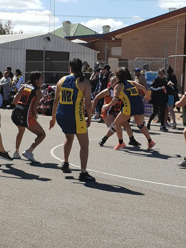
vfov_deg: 67.3
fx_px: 186
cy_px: 124
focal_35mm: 26
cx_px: 93
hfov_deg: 53.1
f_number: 2.4
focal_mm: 4.3
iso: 50
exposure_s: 1/1414
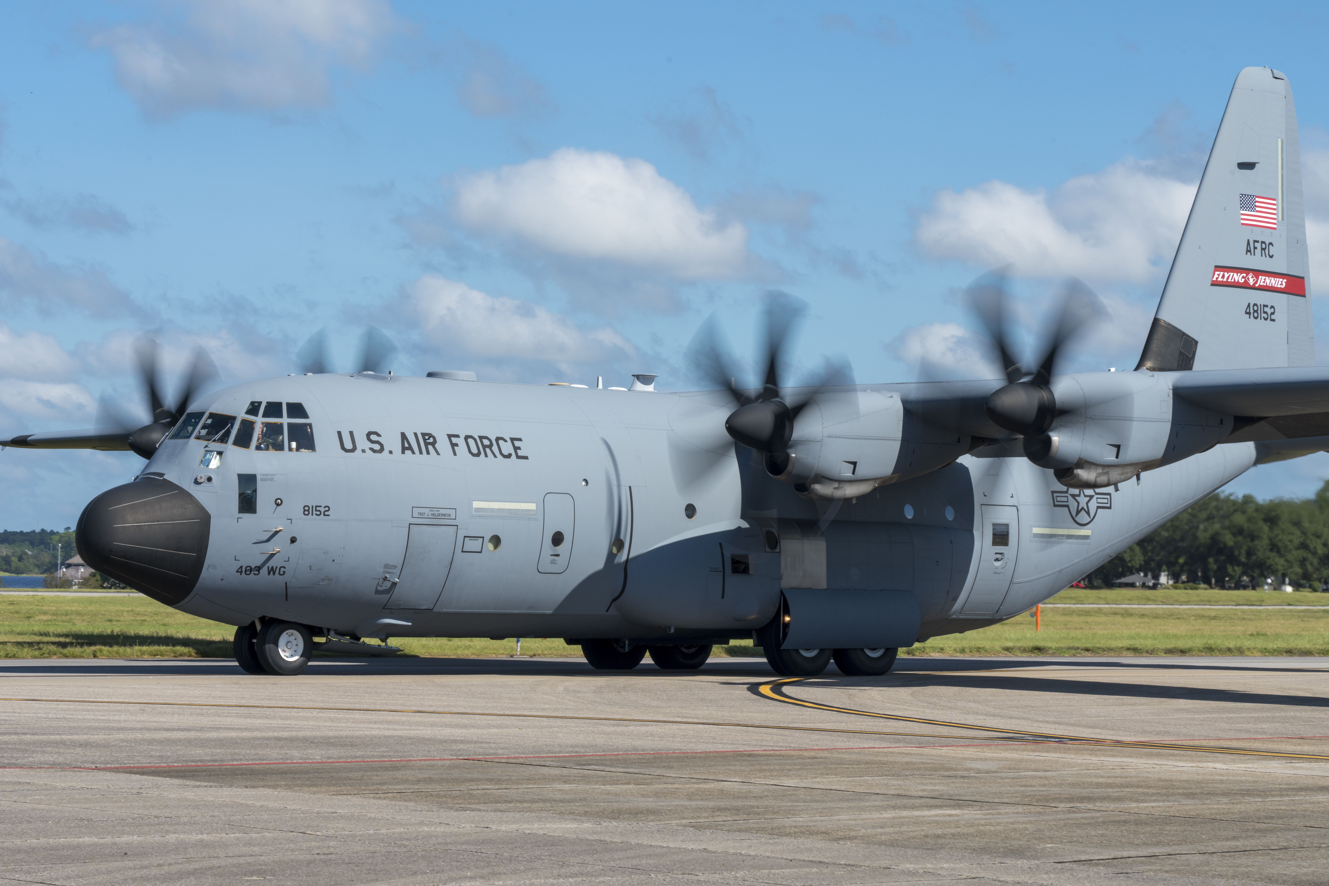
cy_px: 443
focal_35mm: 105
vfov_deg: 13.0
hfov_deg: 19.5
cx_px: 664
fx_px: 3877
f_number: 18
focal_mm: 105
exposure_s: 1/160
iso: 160
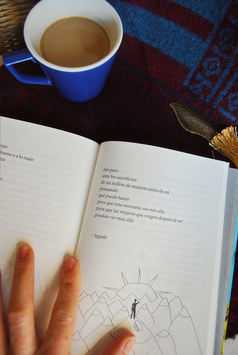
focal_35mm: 27
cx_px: 119
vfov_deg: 67.3
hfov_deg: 48.0
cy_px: 178
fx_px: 267
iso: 200
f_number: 3.5
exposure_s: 1/40
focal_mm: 18
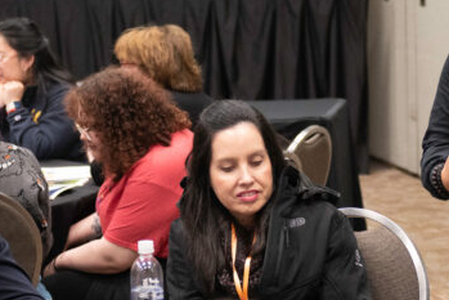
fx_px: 1759
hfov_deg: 14.5
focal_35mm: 141
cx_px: 284
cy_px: 184
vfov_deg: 9.7
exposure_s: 1/200
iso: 1600
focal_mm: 48
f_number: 2.8
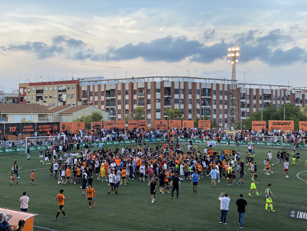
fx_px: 461
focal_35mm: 52
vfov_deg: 28.0
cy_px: 116
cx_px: 154
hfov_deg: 36.8
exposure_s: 1/136
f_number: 2
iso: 20
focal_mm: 6
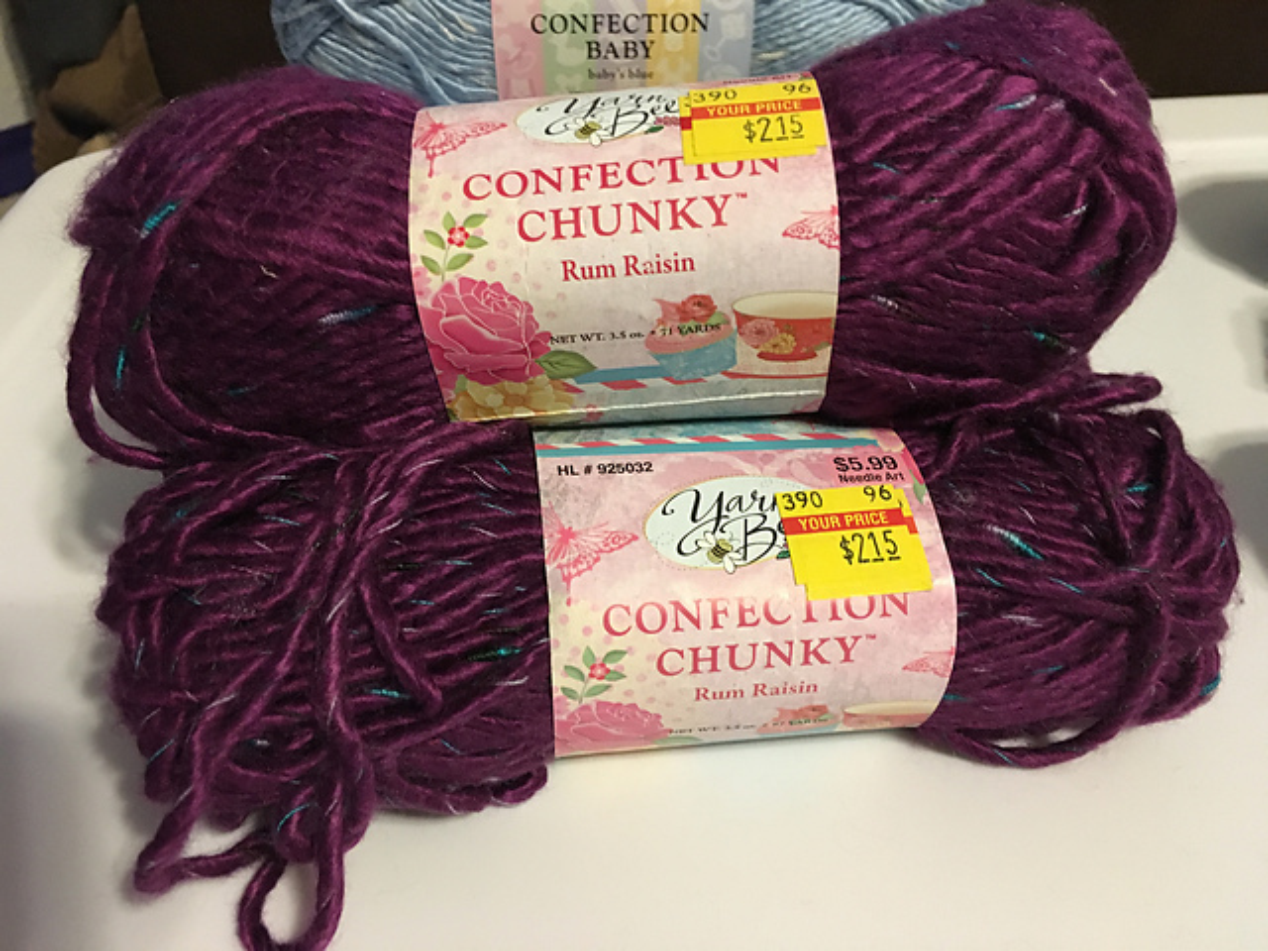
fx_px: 1062
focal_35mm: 29
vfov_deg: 48.2
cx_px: 634
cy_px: 476
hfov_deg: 61.7
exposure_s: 1/15
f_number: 2.2
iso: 250
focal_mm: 4.15
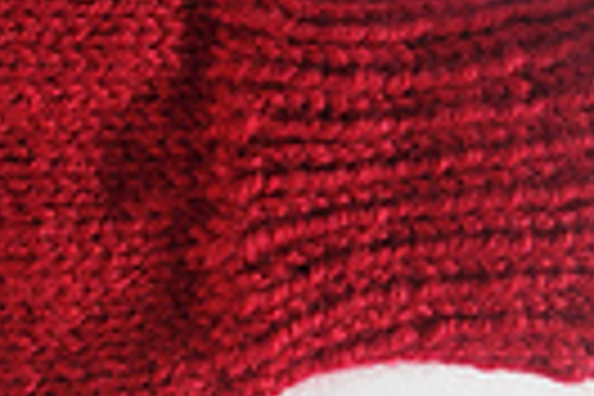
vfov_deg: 12.9
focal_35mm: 106
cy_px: 146
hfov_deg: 17.9
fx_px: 1749
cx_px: -194
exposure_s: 1/100
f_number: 2.5
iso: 125
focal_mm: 10.4
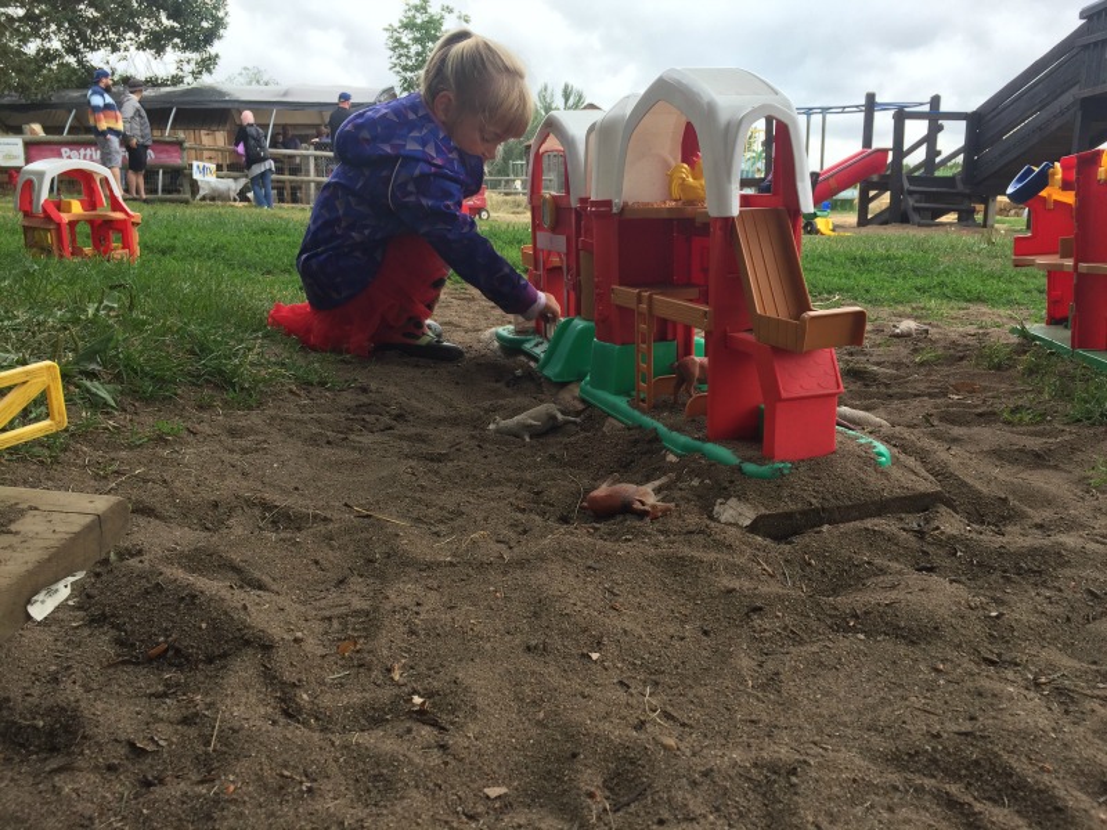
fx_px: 927
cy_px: 415
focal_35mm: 29
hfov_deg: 61.7
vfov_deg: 48.2
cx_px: 554
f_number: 2.2
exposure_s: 1/335
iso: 32
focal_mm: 4.15
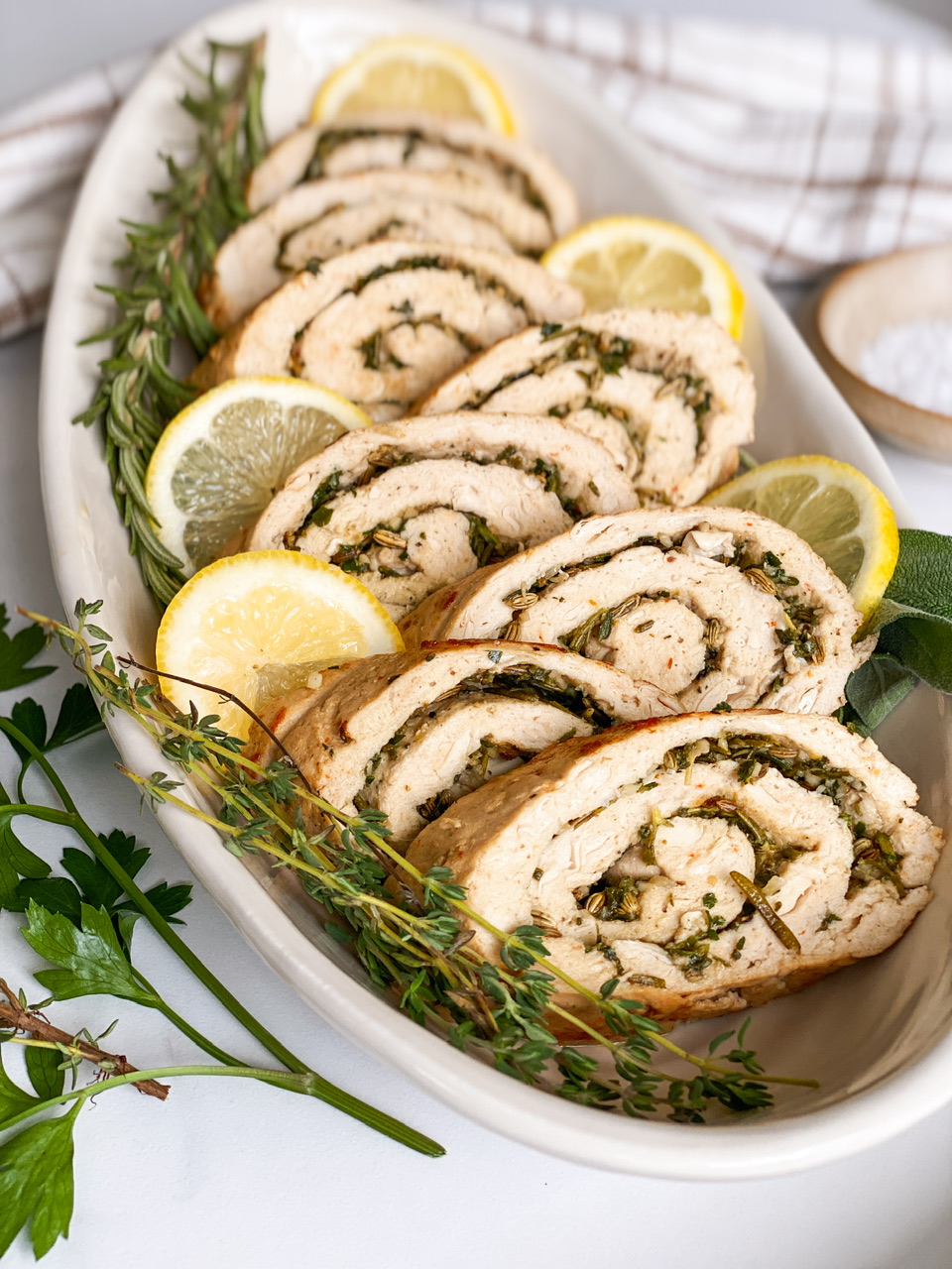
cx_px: 476
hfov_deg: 28.0
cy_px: 634
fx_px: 1907
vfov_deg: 36.8
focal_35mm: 52
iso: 64
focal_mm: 6
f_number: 2
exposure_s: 1/120
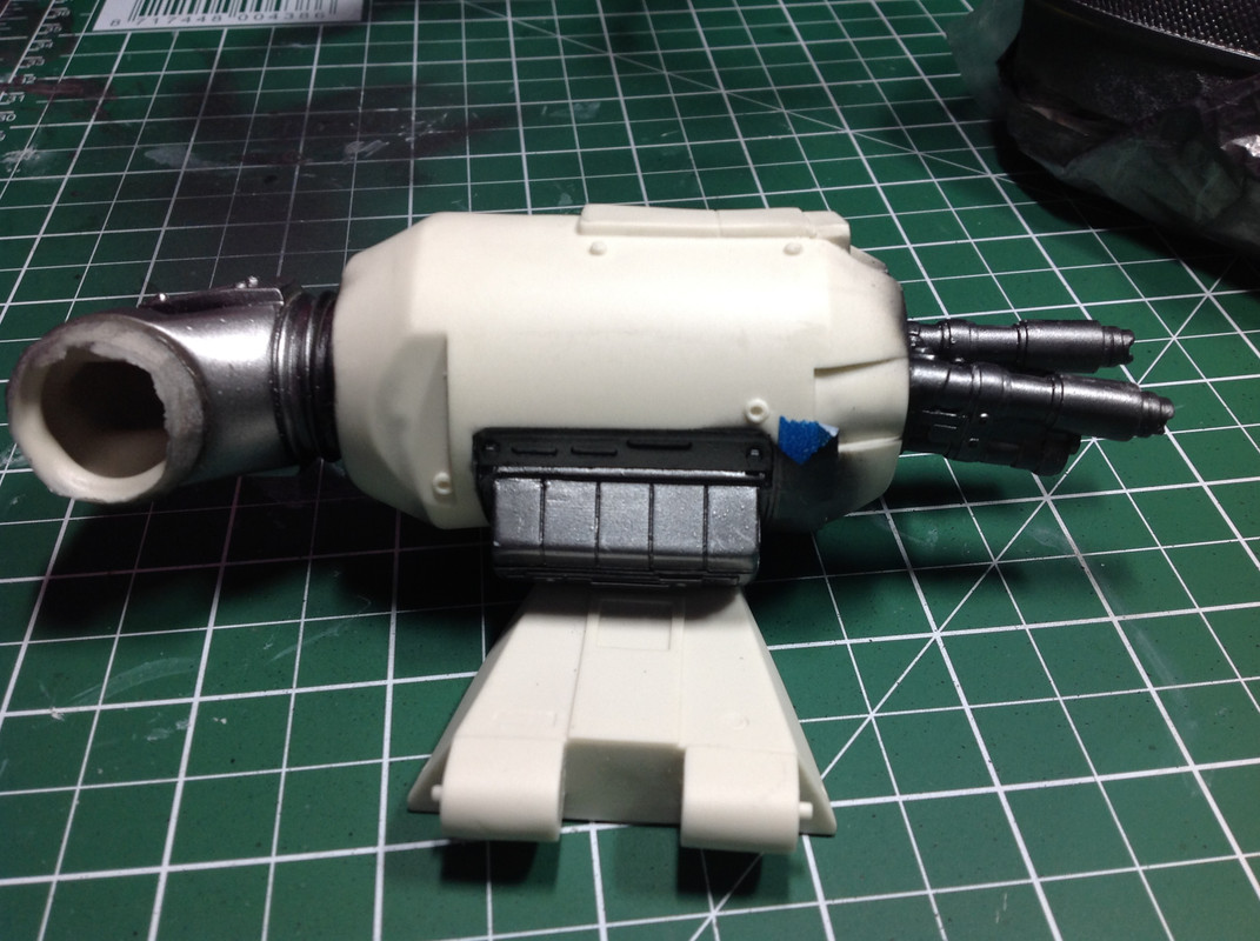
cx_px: 630
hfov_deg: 52.7
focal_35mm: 35
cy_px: 470
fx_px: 1272
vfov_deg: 40.6
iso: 50
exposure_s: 1/17
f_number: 2.4
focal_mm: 4.28
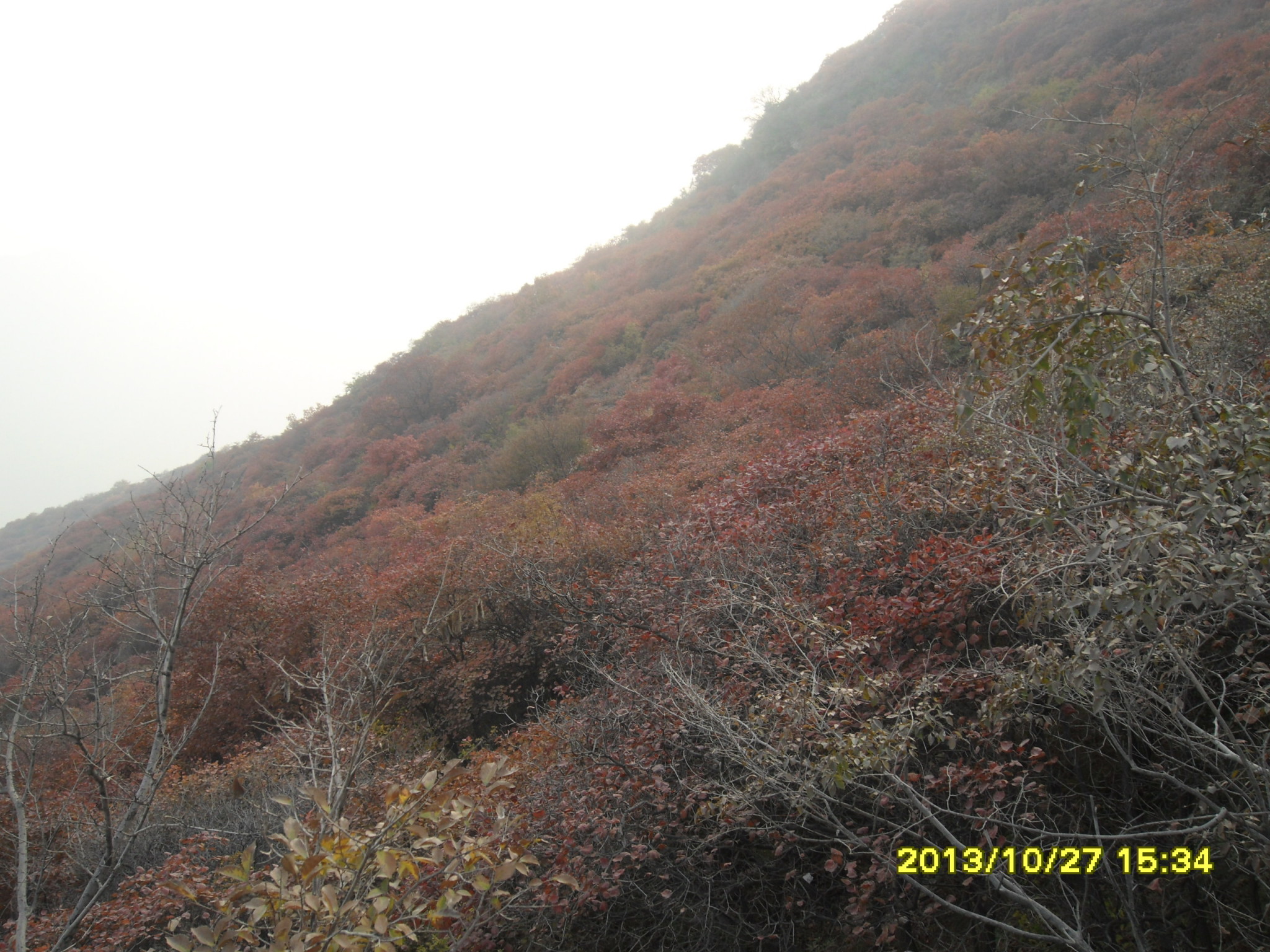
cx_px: 635
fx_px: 1321
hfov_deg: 51.4
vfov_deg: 39.7
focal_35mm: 36
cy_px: 476
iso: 80
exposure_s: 1/90
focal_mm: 6.5
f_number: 4.1
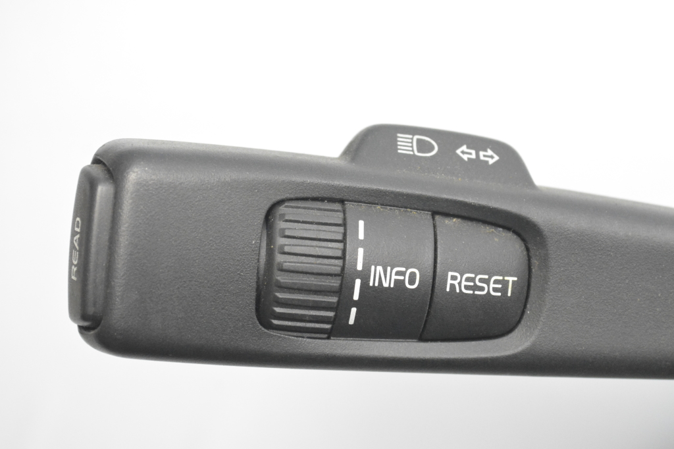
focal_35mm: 82
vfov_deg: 16.5
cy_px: 224
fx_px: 1544
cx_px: 337
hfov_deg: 24.6
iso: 6400
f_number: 8
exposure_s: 1/250
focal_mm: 55
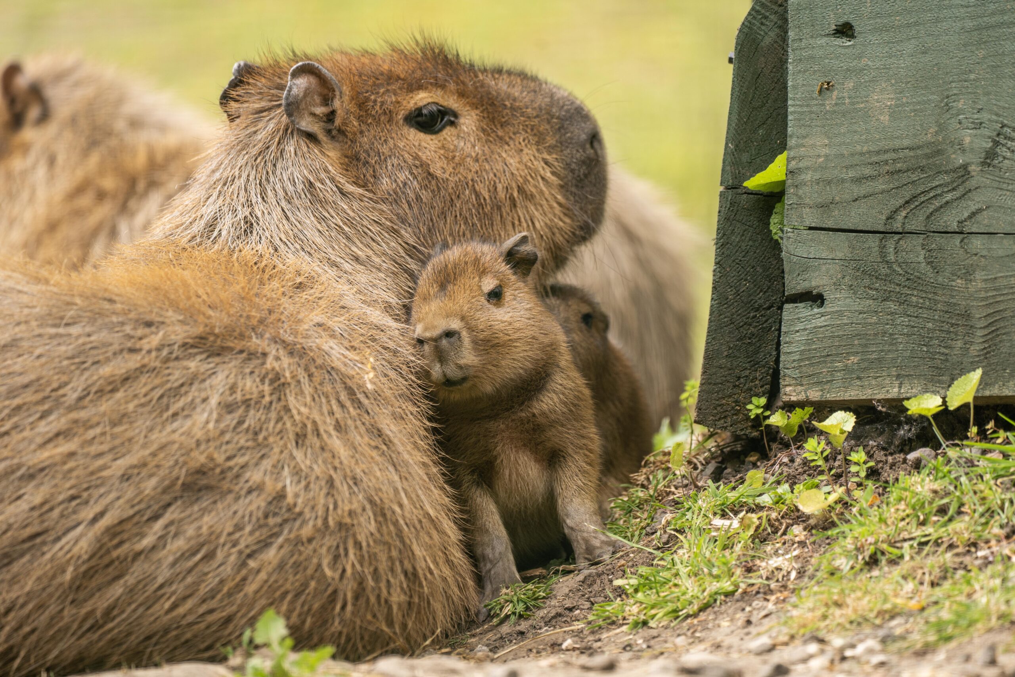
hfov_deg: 5.2
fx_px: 11278
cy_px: 338
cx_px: 508
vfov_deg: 3.4
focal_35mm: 400
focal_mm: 400
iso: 100
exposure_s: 1/200
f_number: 5.6
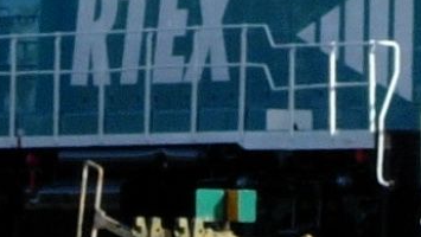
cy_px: -5
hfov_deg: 6.1
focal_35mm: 355
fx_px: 3964
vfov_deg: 3.4
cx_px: 281
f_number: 4.9
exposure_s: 1/609
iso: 64
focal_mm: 23.4
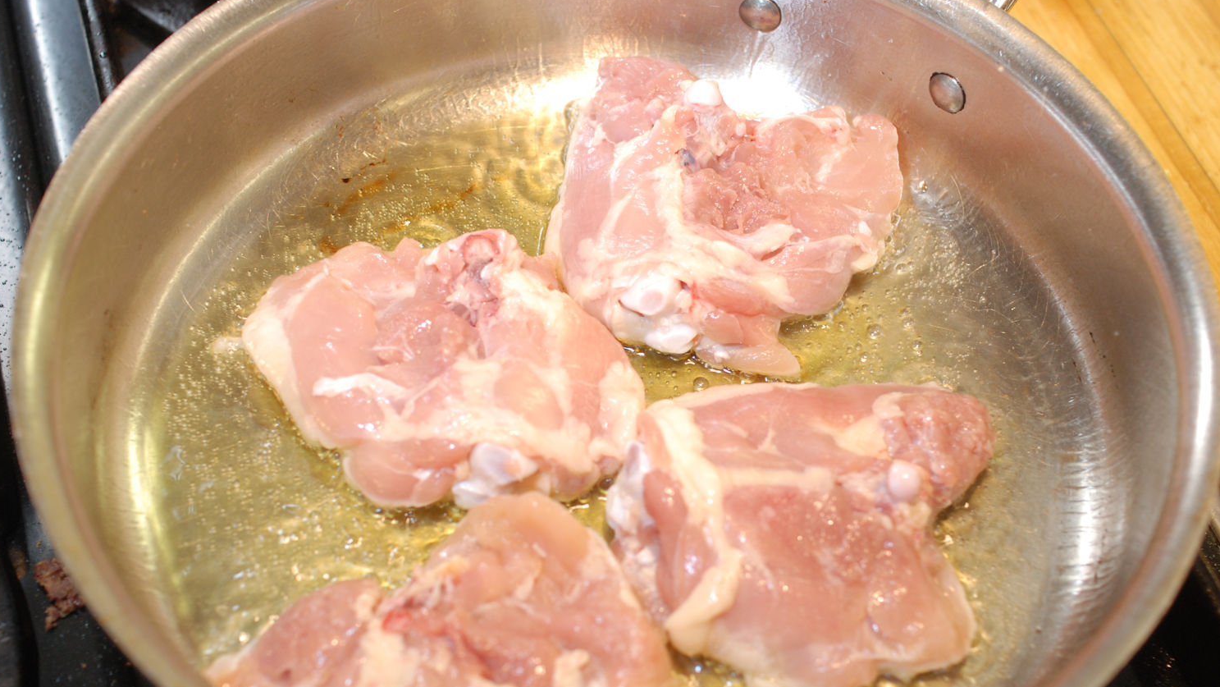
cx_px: 606
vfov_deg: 21.6
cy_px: 389
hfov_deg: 37.5
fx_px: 1797
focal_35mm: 56
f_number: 5.6
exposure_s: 1/80
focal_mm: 35
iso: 400
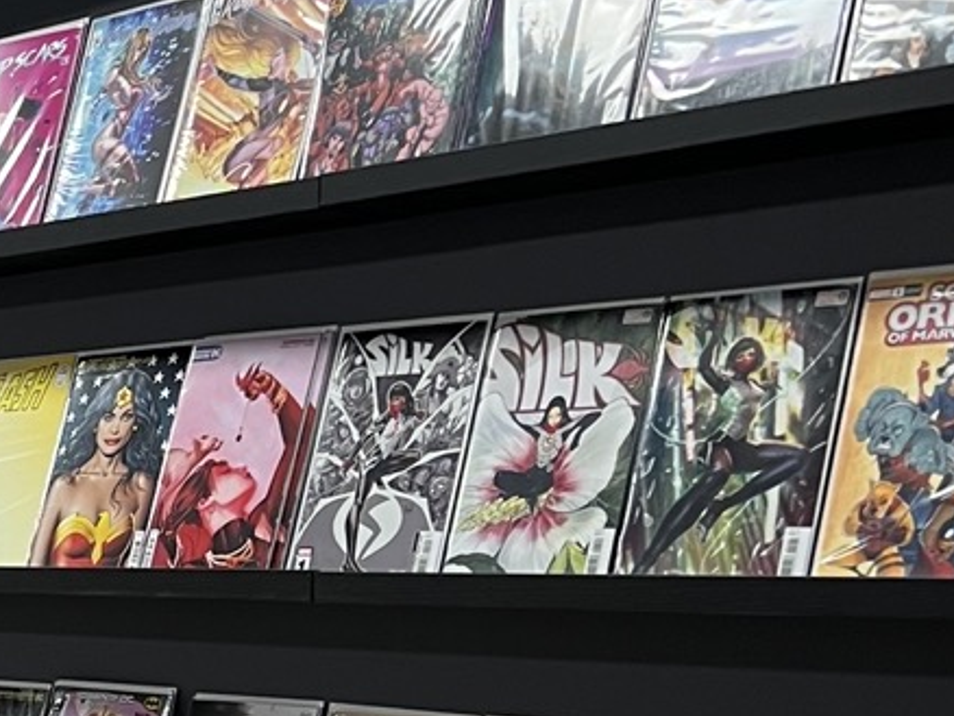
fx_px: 2454
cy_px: 587
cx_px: -453
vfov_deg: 16.5
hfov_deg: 19.4
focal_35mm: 89
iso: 100
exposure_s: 1/60
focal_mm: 5.7
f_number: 1.5
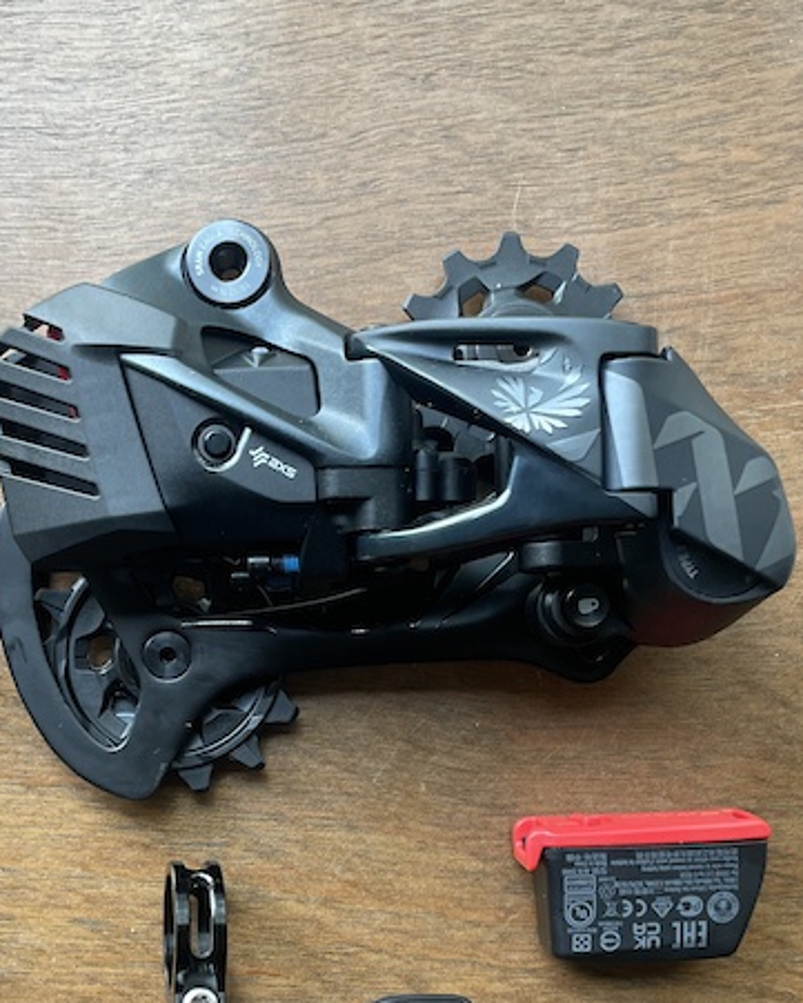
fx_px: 1336
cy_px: 692
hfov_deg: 33.1
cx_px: 256
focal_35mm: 45
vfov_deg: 40.5
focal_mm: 4.2
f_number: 1.6
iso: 125
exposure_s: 1/108
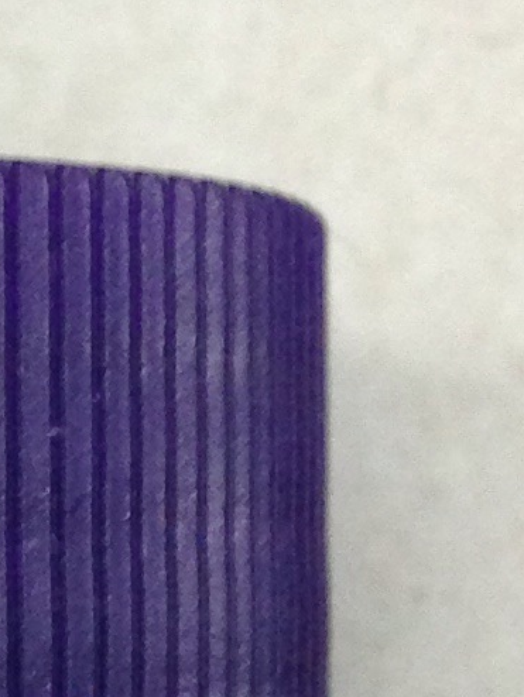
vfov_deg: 8.9
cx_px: -480
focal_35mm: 218
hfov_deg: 6.6
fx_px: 4396
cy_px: 879
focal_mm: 4.13
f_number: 2.4
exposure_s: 1/20
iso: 160
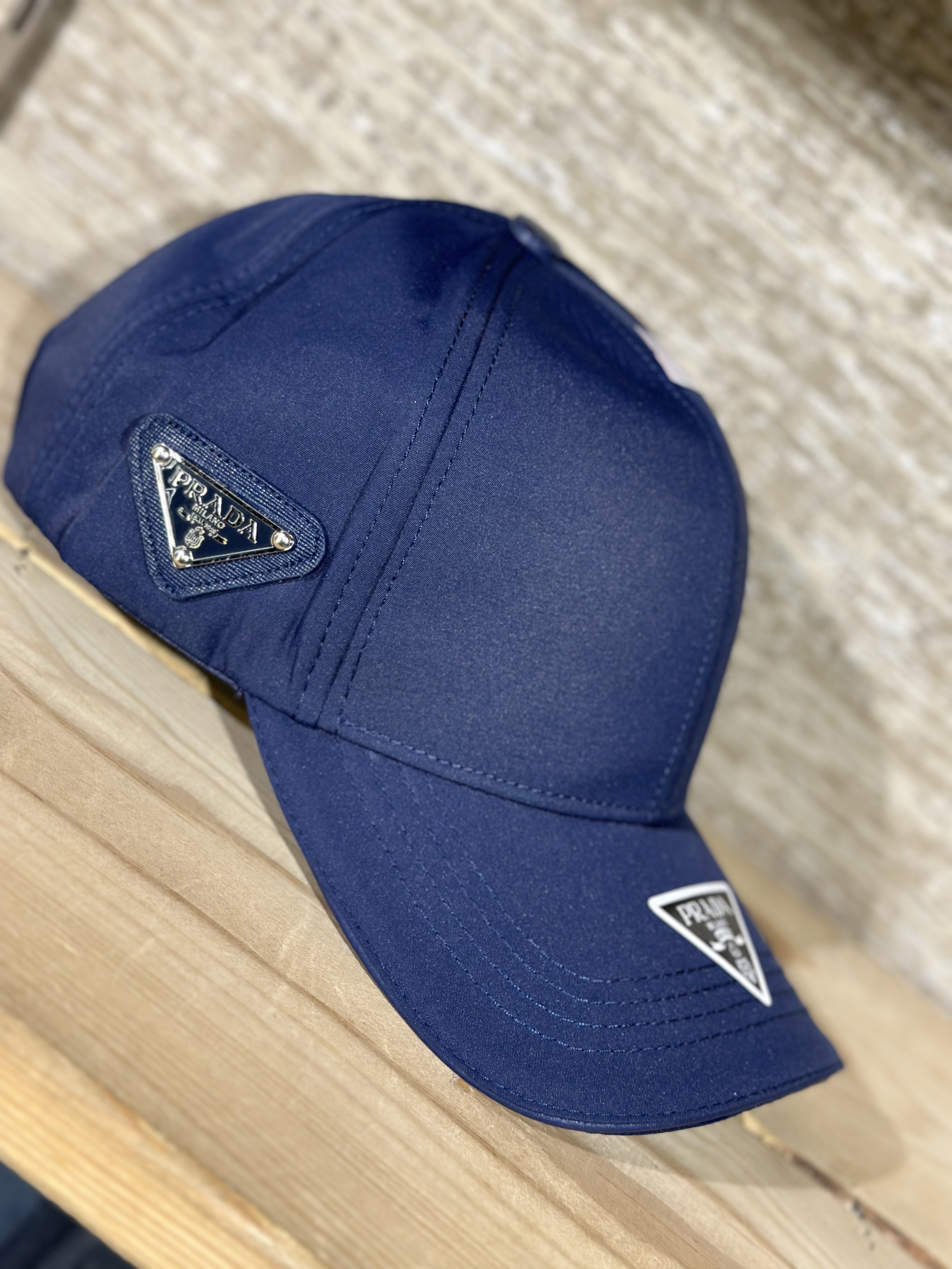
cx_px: 476
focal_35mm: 48
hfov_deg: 30.3
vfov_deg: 39.7
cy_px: 634
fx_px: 1760
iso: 125
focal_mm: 6.86
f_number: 1.78
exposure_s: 1/100
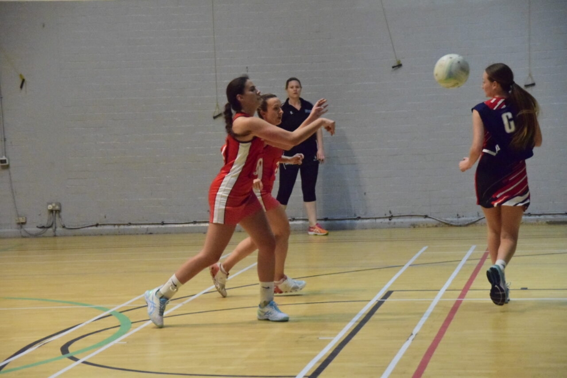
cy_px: 189
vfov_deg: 10.2
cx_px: 284
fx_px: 2126
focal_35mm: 135
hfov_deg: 15.2
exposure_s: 1/640
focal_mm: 90
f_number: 5.3
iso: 8000
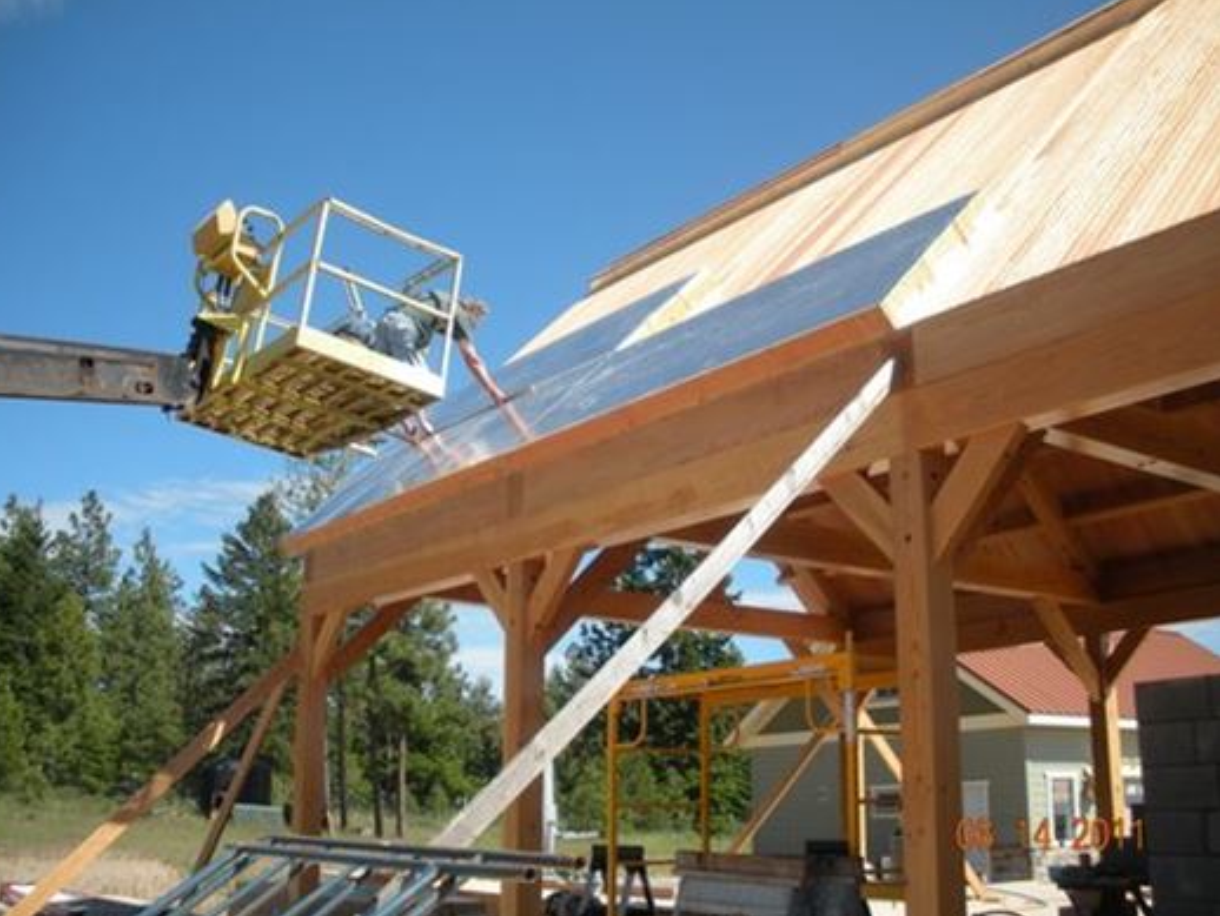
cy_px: 462
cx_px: 597
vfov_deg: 39.7
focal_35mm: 36
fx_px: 1269
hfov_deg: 51.3
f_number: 3.5
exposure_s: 1/514
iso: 64
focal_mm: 6.3
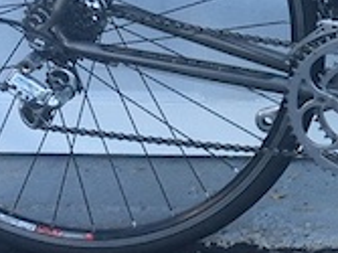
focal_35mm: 139
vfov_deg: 10.4
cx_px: 476
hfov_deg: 13.5
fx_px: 1356
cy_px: -81
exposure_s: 1/334
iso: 25
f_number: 2.2
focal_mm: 4.15
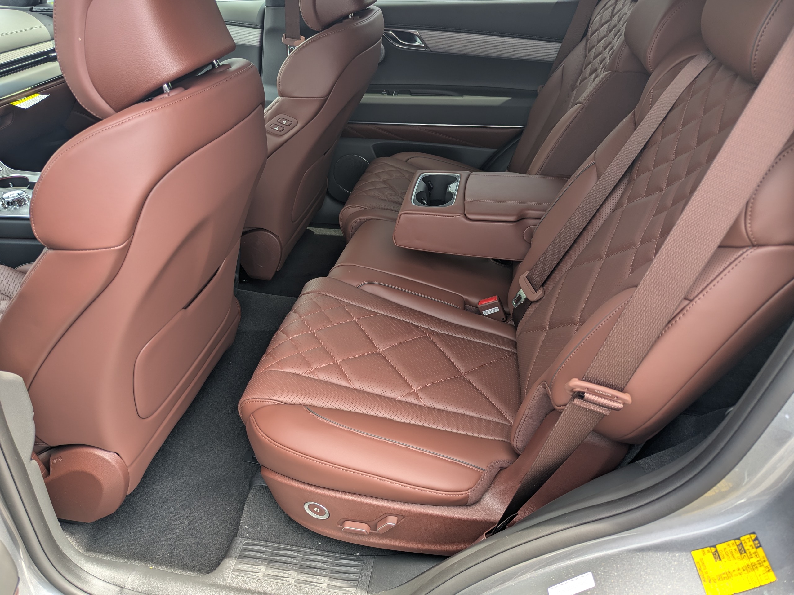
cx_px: 397
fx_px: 550
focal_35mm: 24
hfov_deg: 71.6
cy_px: 298
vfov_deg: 56.8
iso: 39
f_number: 1.85
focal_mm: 6.81
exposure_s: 1/210
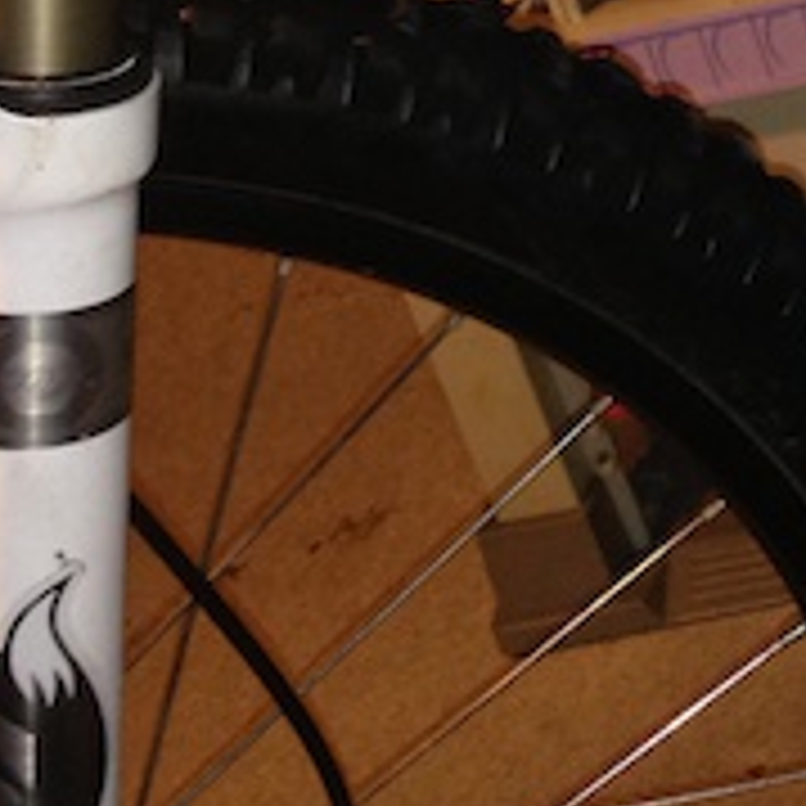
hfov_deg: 12.6
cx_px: 1315
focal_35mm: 130
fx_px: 3425
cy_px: -275
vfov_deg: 12.9
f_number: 2.4
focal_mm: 4.12
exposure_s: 1/16
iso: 125
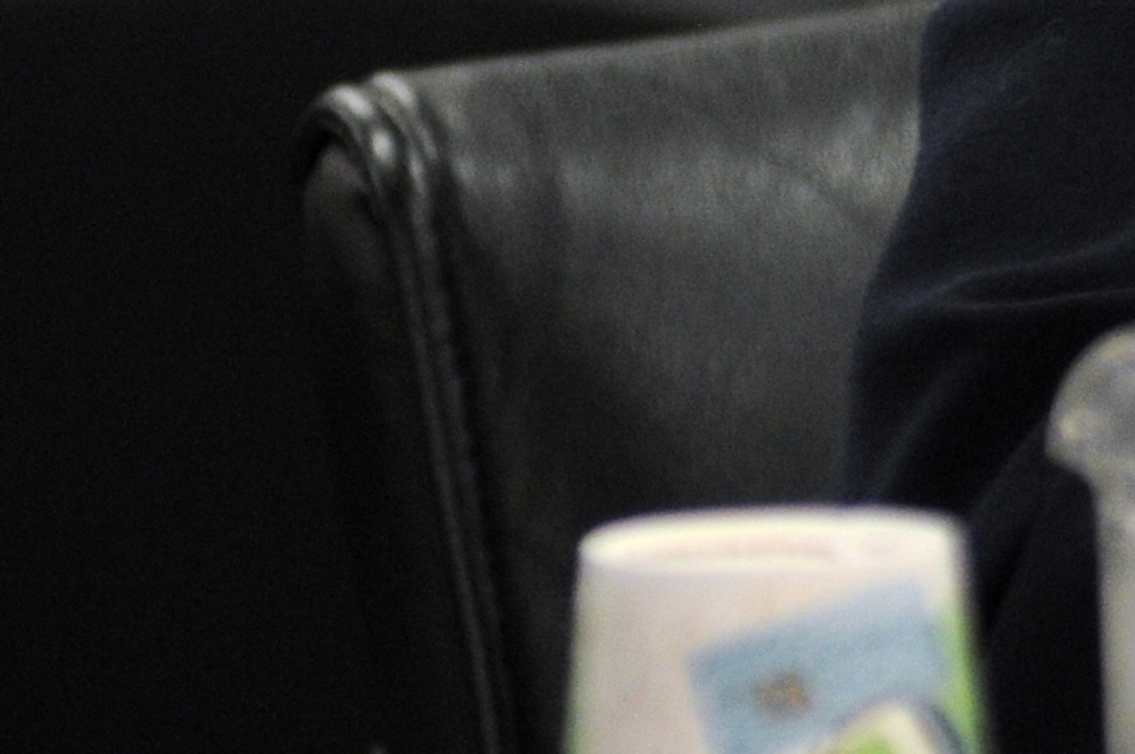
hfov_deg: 1.7
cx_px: 2509
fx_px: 37113
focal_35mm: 1179
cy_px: -389
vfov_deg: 1.2
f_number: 2.8
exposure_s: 1/100
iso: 500
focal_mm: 155
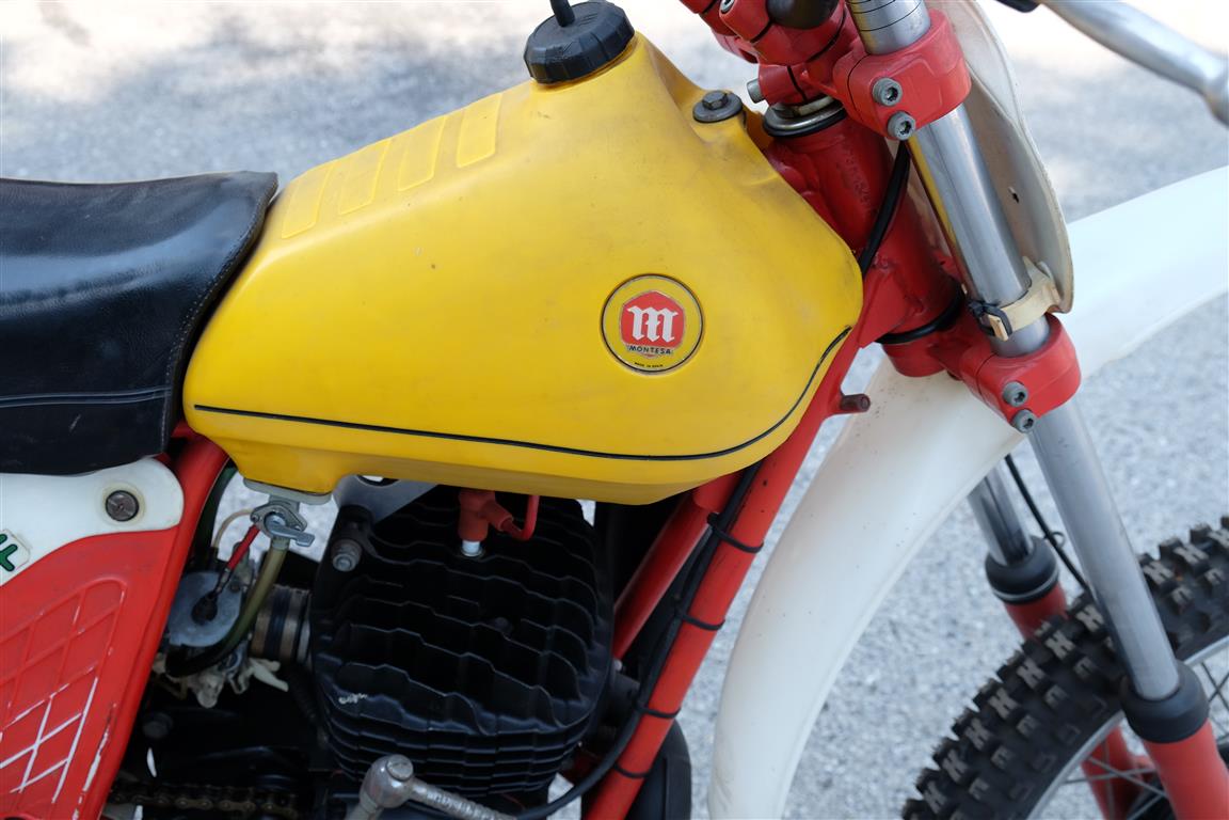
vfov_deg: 35.1
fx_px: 1297
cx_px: 614
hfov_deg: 50.7
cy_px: 410
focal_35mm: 38
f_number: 5
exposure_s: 1/150
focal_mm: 25.4
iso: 200
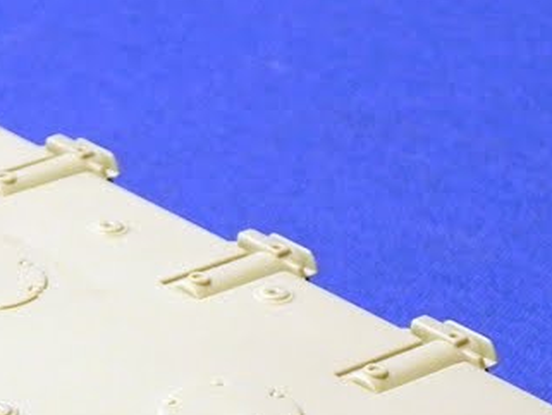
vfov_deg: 8.0
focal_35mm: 185
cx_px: 17
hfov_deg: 10.6
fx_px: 2951
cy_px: 482
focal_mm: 10.3
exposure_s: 1/30
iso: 278
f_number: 3.5
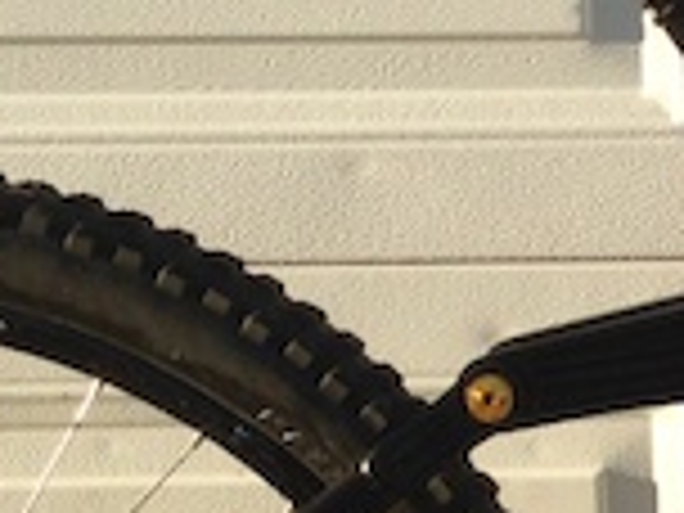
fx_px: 3438
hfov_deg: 10.8
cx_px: 1161
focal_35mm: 174
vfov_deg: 8.5
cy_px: 378
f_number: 2.4
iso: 50
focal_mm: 4.12
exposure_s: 1/661
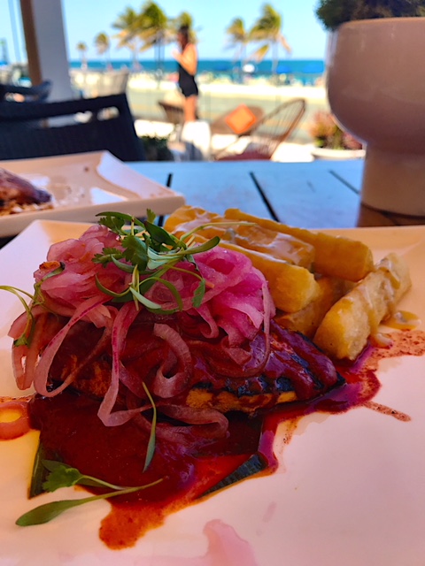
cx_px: 212
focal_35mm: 28
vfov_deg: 63.4
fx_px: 458
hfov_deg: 49.7
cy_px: 283
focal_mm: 3.99
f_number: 1.8
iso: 20
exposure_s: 1/997
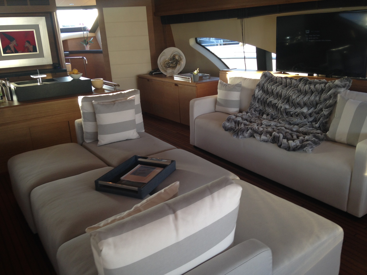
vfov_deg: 42.9
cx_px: 184
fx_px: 350
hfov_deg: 55.4
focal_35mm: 33
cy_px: 138
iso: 50
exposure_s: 1/30
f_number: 2.4
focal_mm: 4.12
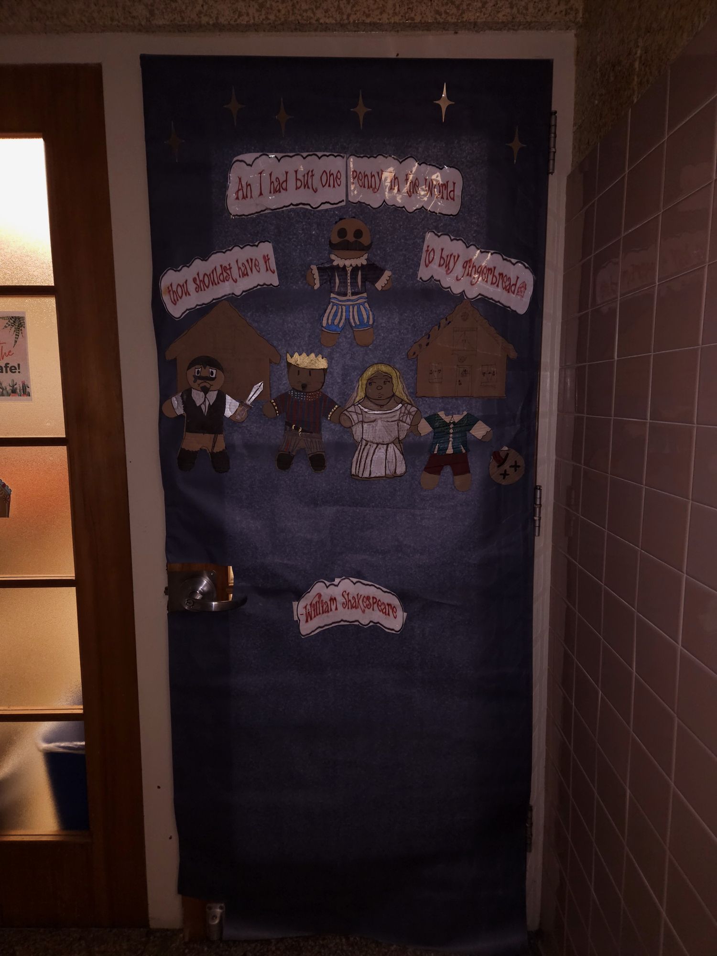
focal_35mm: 23
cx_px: 358
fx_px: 635
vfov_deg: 73.9
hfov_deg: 58.9
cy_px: 478
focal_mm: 5.4
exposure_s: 1/90.1
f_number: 1.8
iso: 200
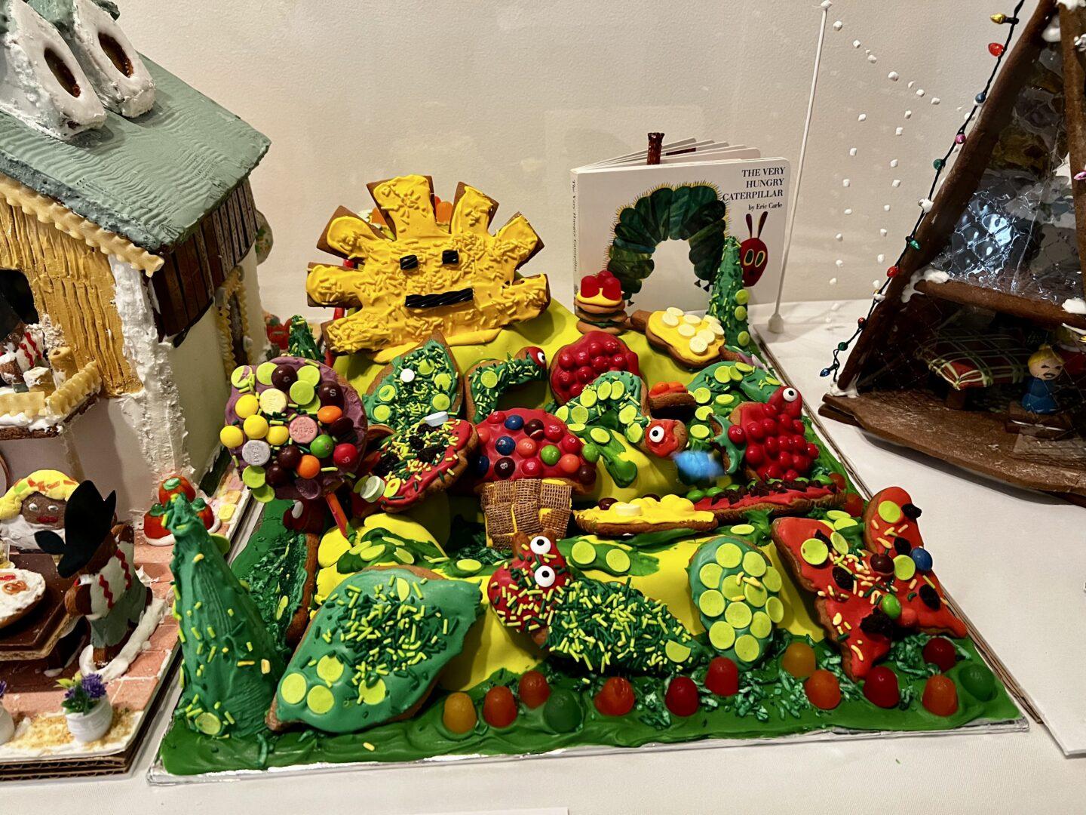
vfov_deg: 53.1
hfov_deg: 67.3
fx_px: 816
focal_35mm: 26
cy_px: 408
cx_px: 543
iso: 400
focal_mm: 5.7
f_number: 1.5
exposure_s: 1/60
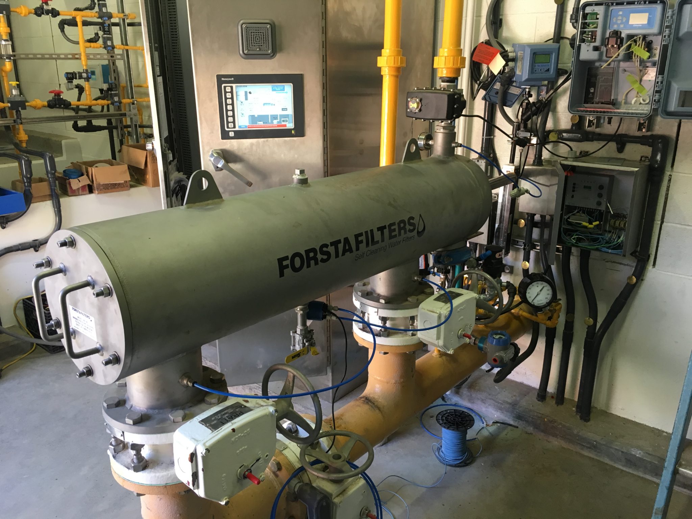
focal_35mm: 29
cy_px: 260
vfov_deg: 48.2
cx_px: 346
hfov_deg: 61.7
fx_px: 580
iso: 80
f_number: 2.2
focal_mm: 4.15
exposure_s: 1/30
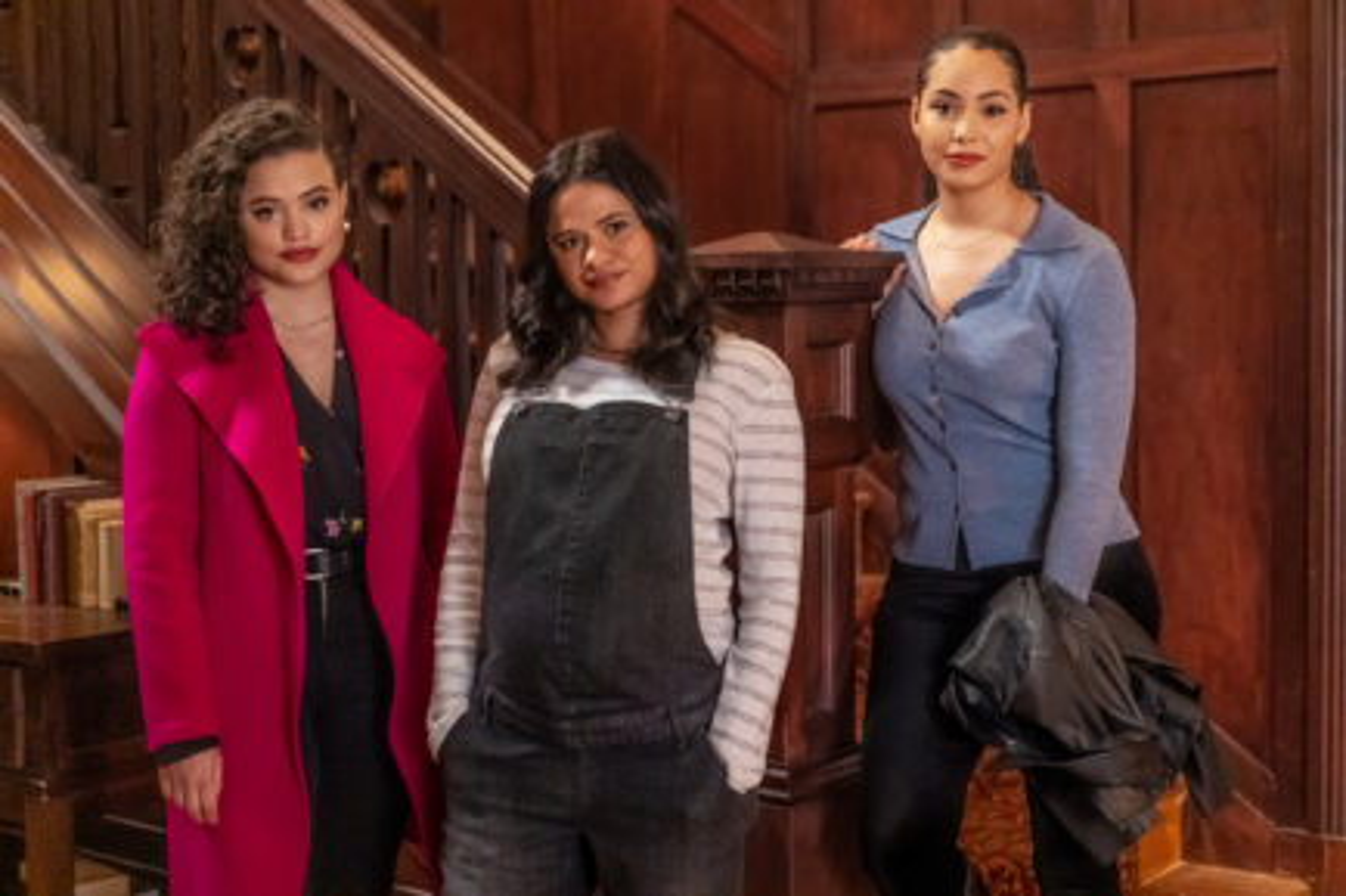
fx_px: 2055
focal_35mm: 55
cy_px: 448
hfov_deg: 36.3
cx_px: 673
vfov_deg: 24.6
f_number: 2
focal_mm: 55
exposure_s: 1/125
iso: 3200
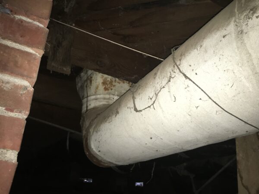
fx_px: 217
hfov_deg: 61.7
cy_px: 97
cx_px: 130
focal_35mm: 29
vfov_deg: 48.2
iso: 50
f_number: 2.2
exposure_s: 1/16
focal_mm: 4.15
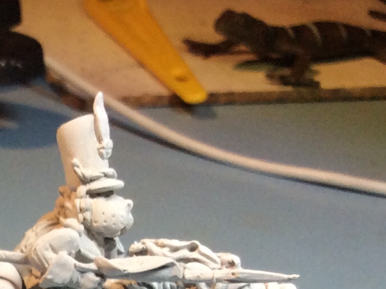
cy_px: 529
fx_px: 1358
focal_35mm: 122
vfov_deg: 11.2
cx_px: -249
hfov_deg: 14.7
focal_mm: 3.3
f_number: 2.4
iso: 50
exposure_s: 1/25
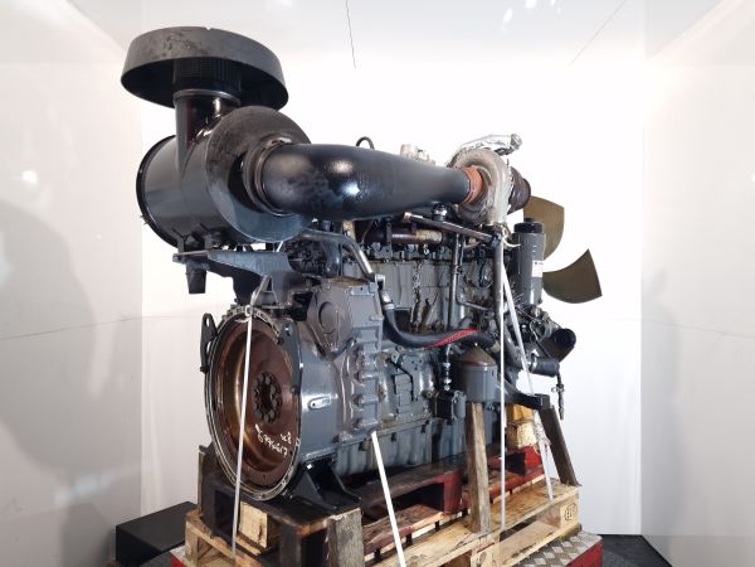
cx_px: 378
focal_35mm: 23
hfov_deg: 73.9
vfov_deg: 58.9
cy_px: 284
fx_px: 502
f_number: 1.8
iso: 100
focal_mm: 6.4
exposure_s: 1/50
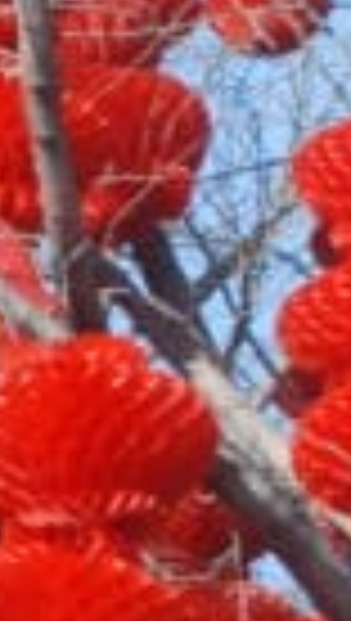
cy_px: 1060
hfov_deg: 2.1
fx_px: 9215
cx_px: -1220
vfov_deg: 3.8
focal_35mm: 559
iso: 800
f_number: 9
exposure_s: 1/250
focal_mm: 48
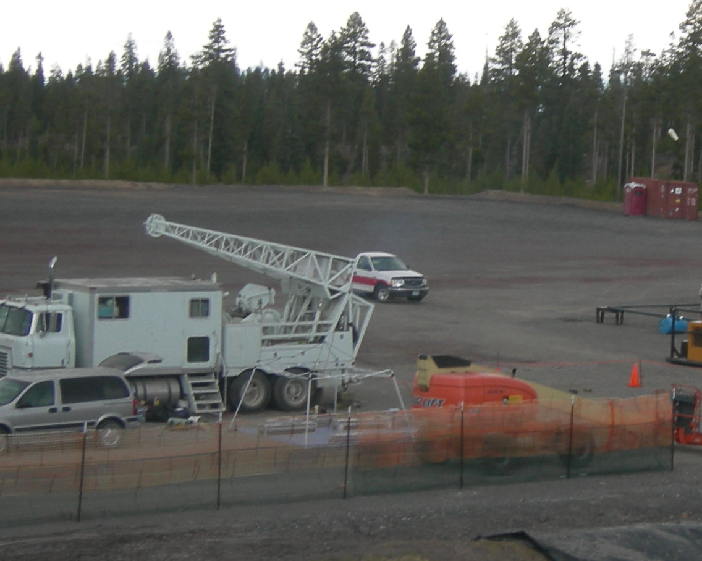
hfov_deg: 15.0
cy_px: 259
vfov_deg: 12.1
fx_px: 2638
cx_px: 662
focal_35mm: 127
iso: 64
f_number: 3.3
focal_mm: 11.9
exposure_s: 1/35
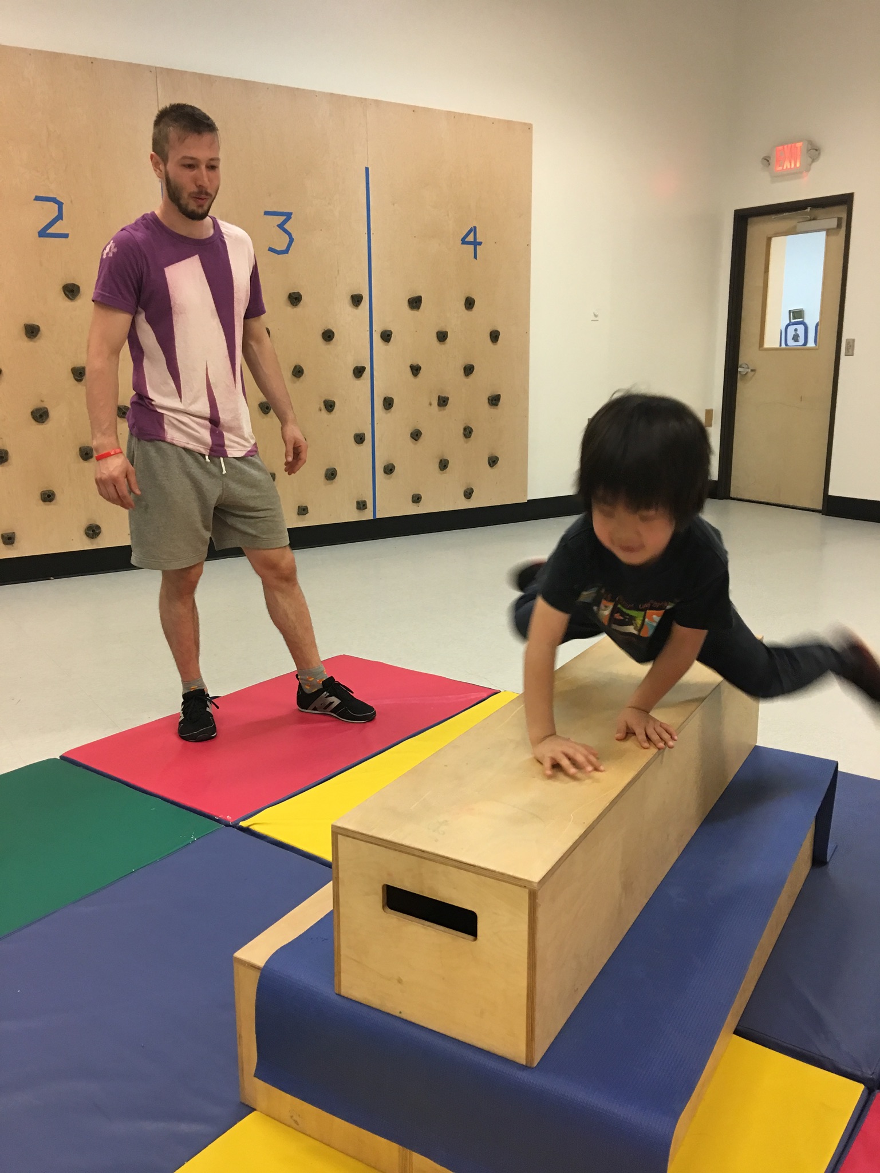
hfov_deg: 48.2
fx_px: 983
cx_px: 440
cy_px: 586
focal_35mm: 29
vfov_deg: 61.7
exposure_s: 1/15
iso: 64
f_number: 2.2
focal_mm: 4.15
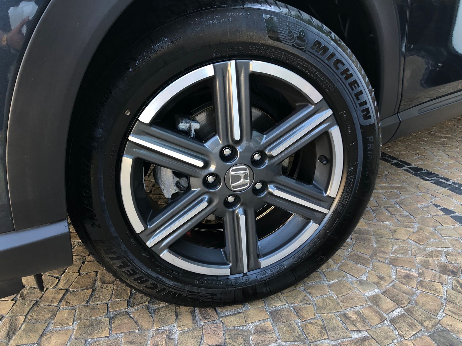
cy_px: 173
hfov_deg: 63.4
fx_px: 374
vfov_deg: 49.7
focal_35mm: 28
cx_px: 231
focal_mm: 4
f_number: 1.8
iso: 25
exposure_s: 1/40
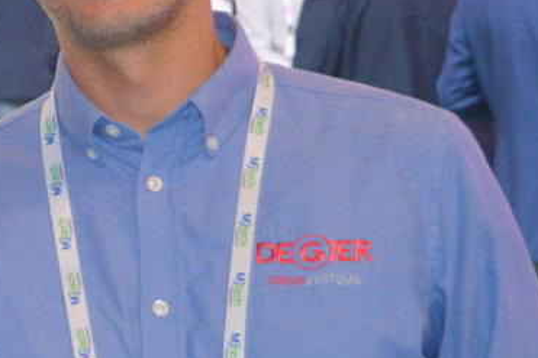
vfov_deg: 7.7
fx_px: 2629
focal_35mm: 176
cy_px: -38
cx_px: -277
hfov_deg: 11.2
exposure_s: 1/160
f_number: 4.5
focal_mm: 34
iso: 640
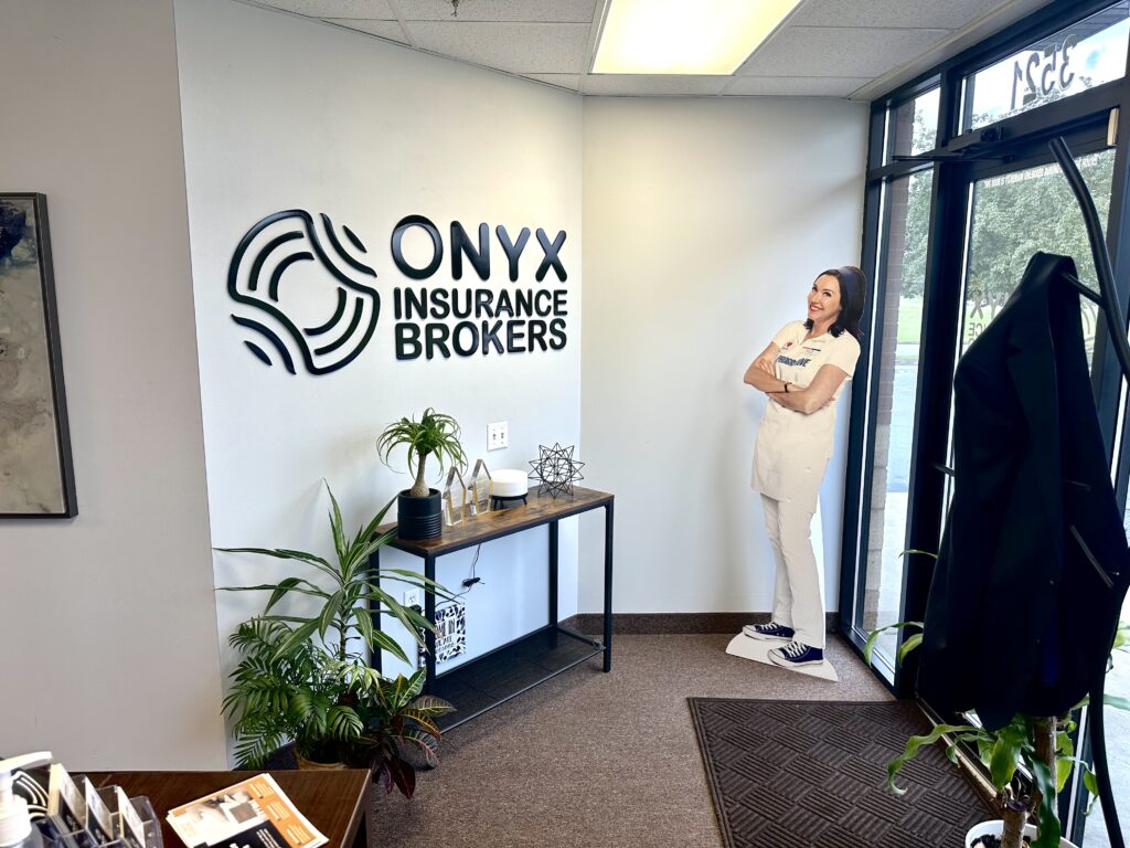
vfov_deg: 56.8
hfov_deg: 71.6
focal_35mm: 24
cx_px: 565
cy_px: 424
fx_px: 783
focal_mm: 6.86
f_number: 1.78
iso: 100
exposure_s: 1/122
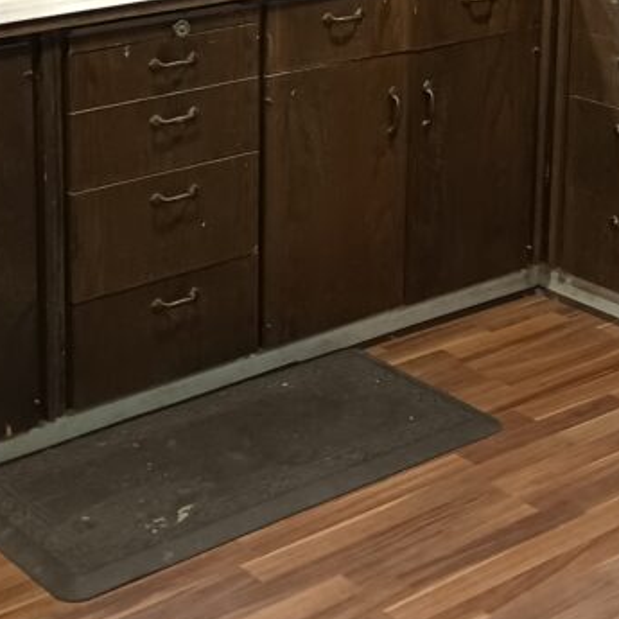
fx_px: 1679
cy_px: 18
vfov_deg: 20.3
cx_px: 334
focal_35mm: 83
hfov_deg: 20.9
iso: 250
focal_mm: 4
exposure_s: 1/30
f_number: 1.8
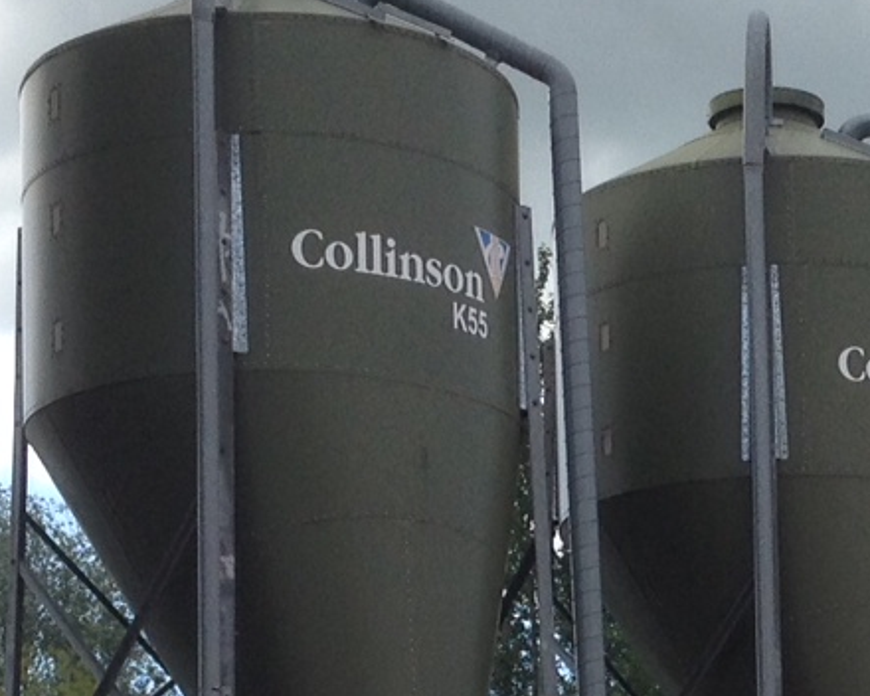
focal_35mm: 159
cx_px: 915
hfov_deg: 12.0
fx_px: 4094
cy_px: 826
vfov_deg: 9.6
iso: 50
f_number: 2.4
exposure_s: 1/812
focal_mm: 4.28
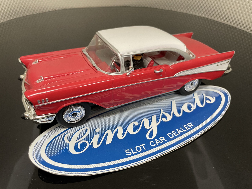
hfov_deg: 67.3
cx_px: 126
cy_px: 94
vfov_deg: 53.1
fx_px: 189
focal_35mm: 26
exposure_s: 1/60
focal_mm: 4.2
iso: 320
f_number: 1.6
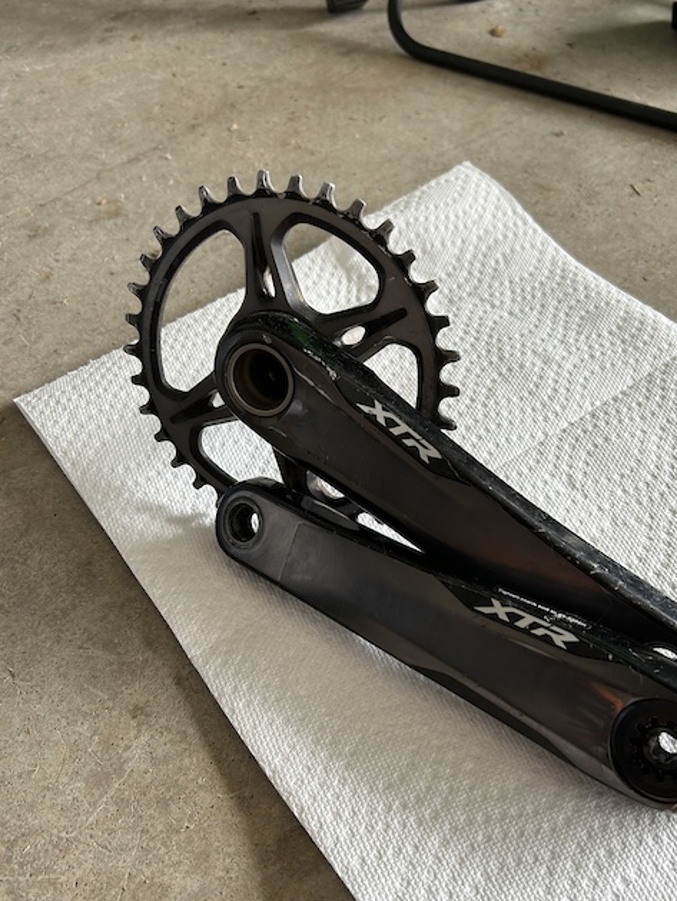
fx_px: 860
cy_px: 501
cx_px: 396
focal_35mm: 33
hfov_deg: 42.8
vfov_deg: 55.2
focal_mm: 5.7
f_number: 1.5
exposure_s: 1/122
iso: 32
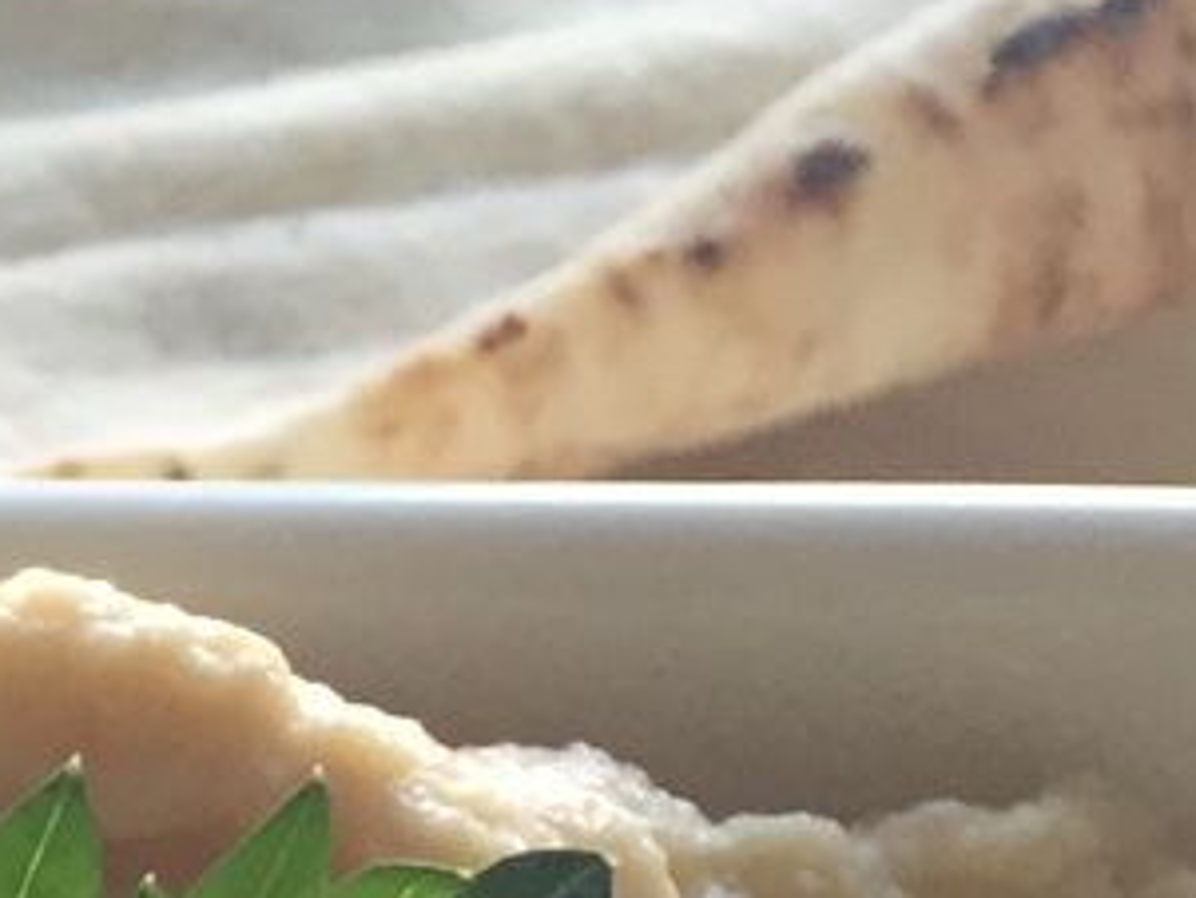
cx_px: -1387
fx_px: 5427
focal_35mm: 157
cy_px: 1490
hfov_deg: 11.1
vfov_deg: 9.1
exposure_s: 1/30
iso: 80
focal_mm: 4.15
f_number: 2.2
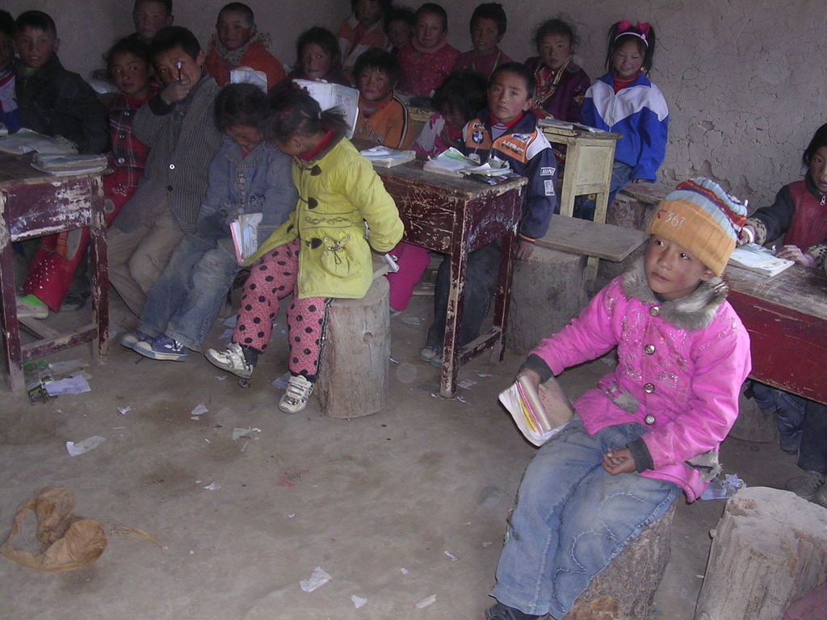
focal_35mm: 38
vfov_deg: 37.7
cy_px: 310
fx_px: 908
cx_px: 414
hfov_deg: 49.0
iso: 187
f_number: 2.8
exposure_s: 1/60.1
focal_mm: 5.8
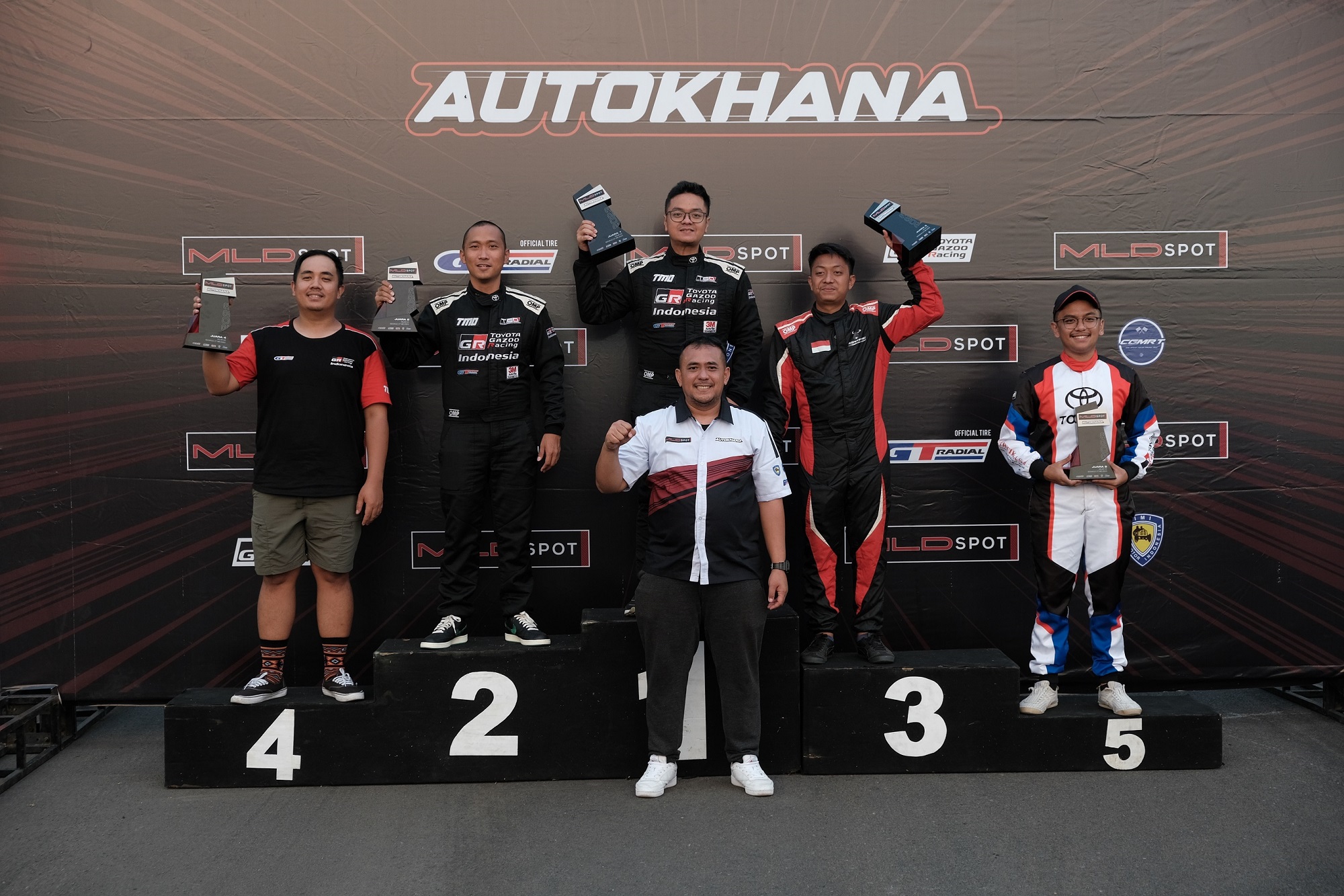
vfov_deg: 27.5
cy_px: 448
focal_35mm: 49
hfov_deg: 40.3
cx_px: 672
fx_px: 1829
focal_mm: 32.9
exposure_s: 1/200
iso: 400
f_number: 4
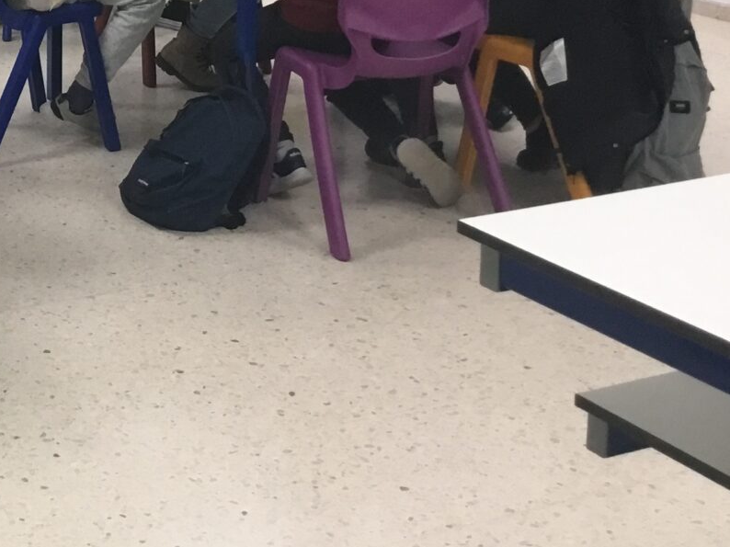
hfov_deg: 22.7
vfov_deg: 17.5
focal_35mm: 80
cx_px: -116
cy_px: -123
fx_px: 1687
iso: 64
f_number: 2.4
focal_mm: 3.3
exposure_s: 1/33
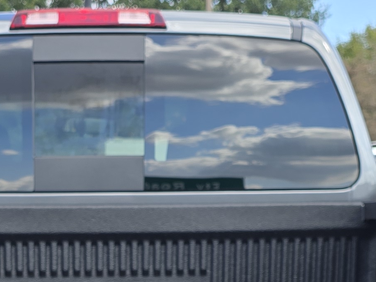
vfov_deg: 13.6
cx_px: 68
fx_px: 1097
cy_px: 454
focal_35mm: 101
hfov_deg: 19.2
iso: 12
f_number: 1.7
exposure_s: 1/289
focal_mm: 6.3
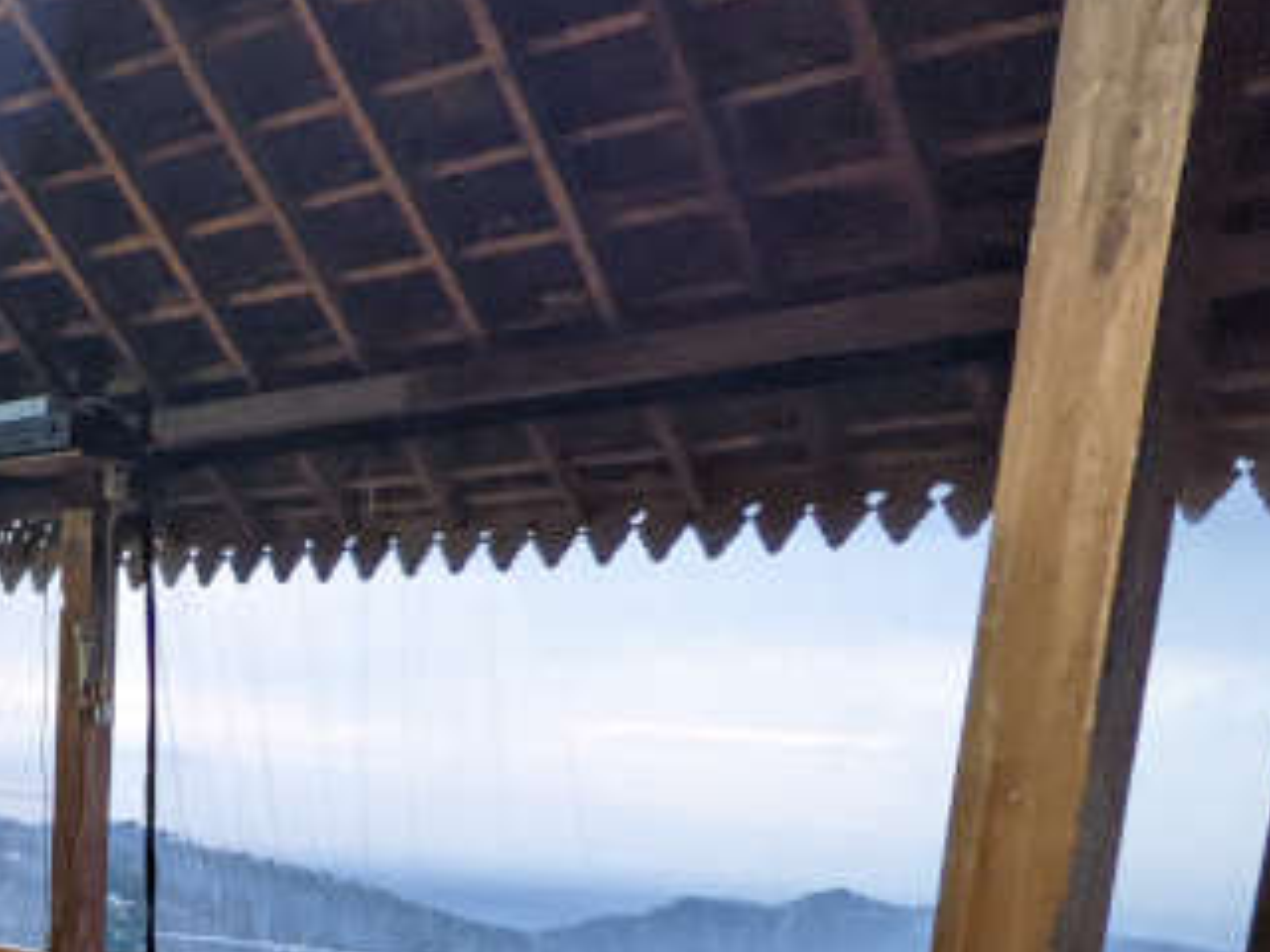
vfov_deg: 25.9
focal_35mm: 50
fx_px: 1834
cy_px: 1150
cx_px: -155
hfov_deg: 33.0
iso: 930
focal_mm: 2.22
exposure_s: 1/51
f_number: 2.2
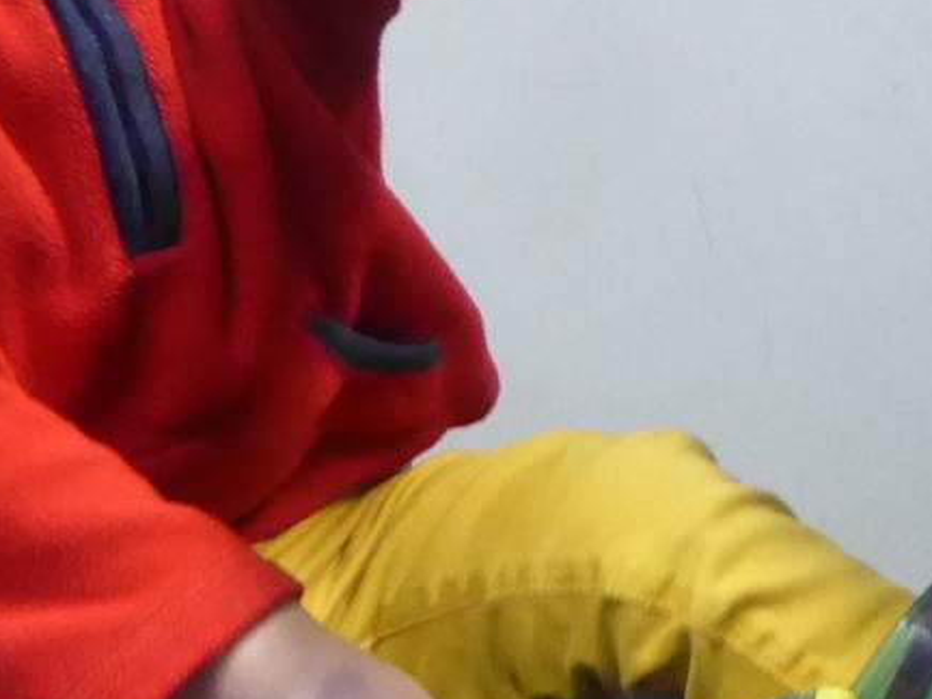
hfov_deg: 15.7
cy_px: 35
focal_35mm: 121
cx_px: 1120
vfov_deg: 12.1
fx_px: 3258
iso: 800
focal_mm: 5.8
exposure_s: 1/30
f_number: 3.6
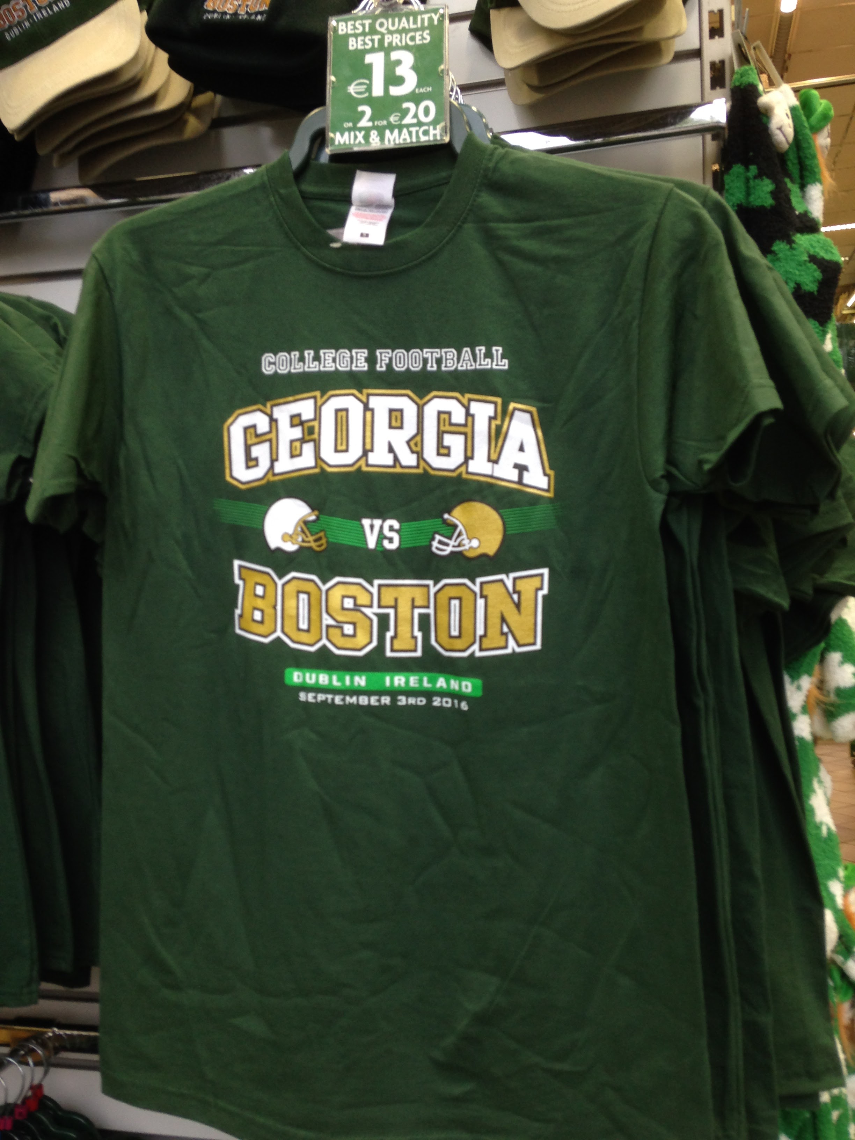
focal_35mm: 33
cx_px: 428
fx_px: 1087
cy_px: 570
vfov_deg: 55.4
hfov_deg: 42.9
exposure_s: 1/40
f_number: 2.4
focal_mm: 4.12
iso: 64
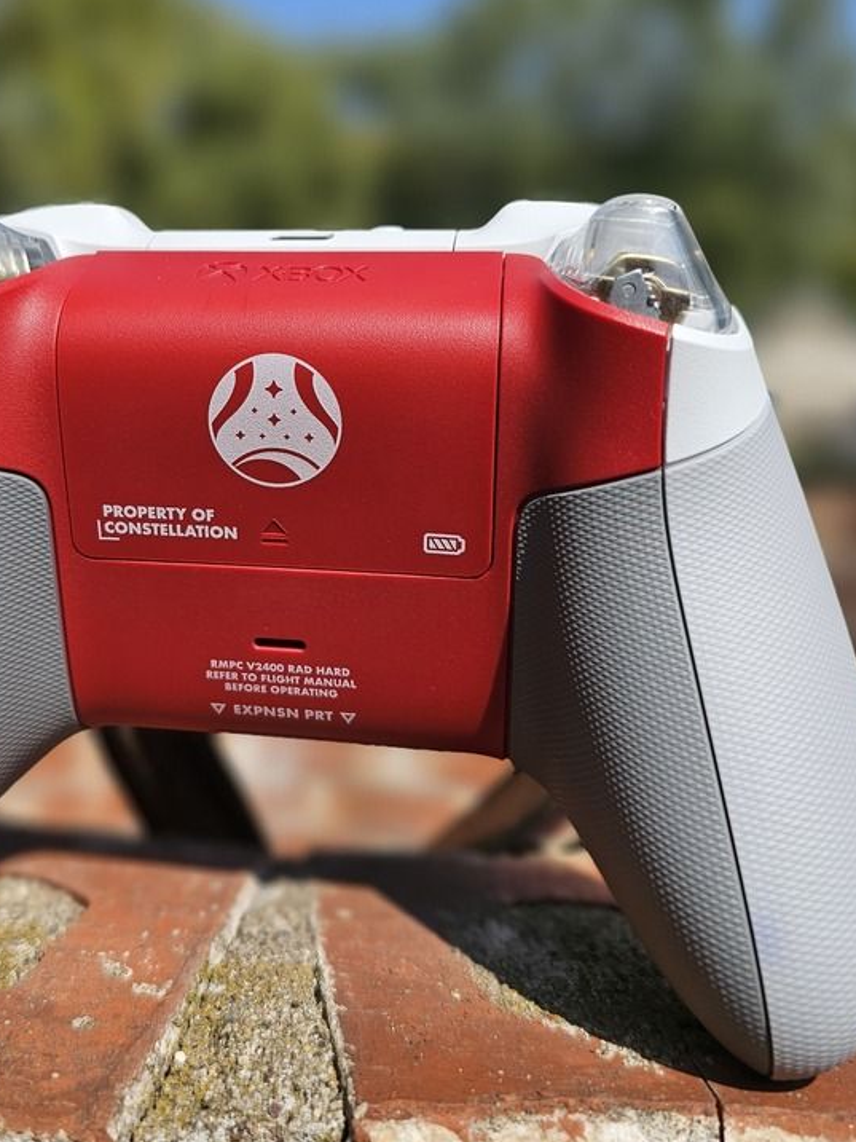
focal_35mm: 36
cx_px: 260
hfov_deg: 39.0
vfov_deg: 51.3
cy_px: 510
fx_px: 1187
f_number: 1.7
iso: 16
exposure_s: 1/1336
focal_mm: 6.3
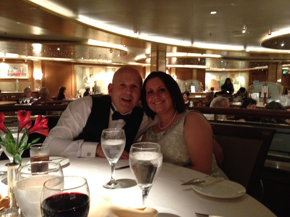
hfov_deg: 52.6
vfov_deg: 40.7
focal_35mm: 35
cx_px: 145
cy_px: 108
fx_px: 293
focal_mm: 4.28
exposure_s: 1/15
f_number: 2.4
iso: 400
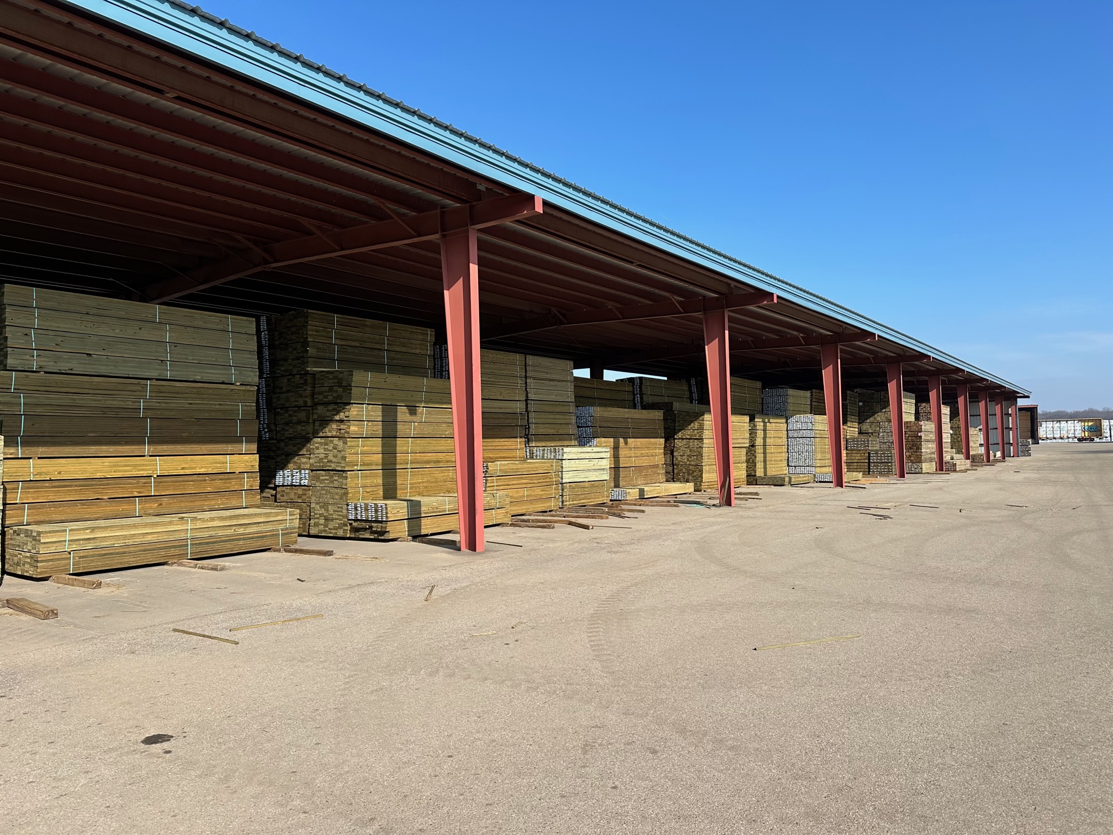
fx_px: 772
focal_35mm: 24
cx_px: 556
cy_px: 418
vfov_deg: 56.8
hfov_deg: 71.6
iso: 80
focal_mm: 6.86
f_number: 1.78
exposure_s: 1/3247
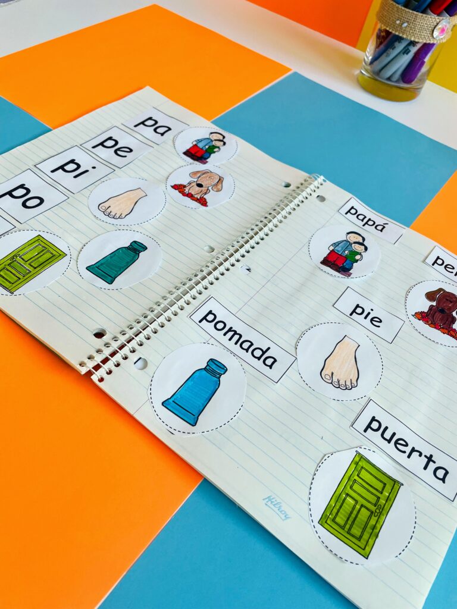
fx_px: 458
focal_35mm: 26
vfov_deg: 67.3
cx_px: 228
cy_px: 304
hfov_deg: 53.1
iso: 100
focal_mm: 4.2
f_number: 1.6
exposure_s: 1/121
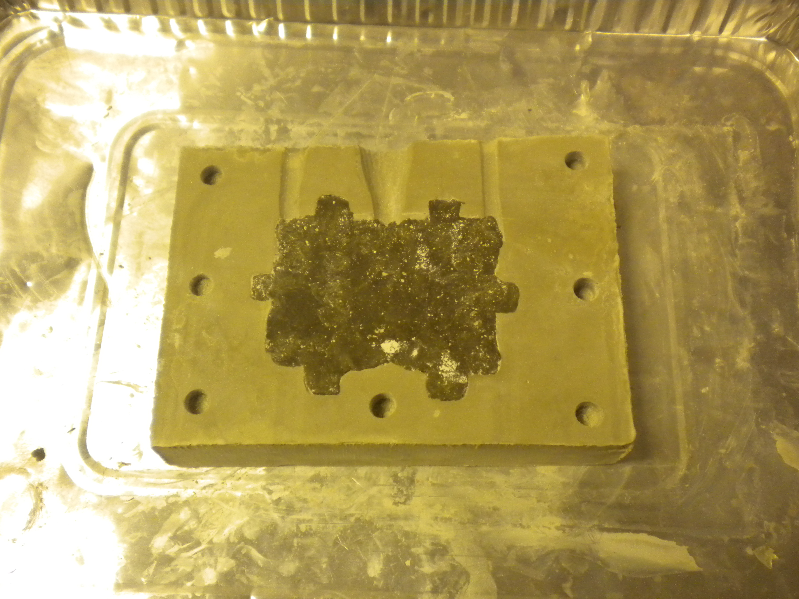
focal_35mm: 35
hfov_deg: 52.6
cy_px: 300
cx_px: 400
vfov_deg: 40.7
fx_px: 808
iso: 400
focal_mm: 6.3
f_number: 3.1
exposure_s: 1/36
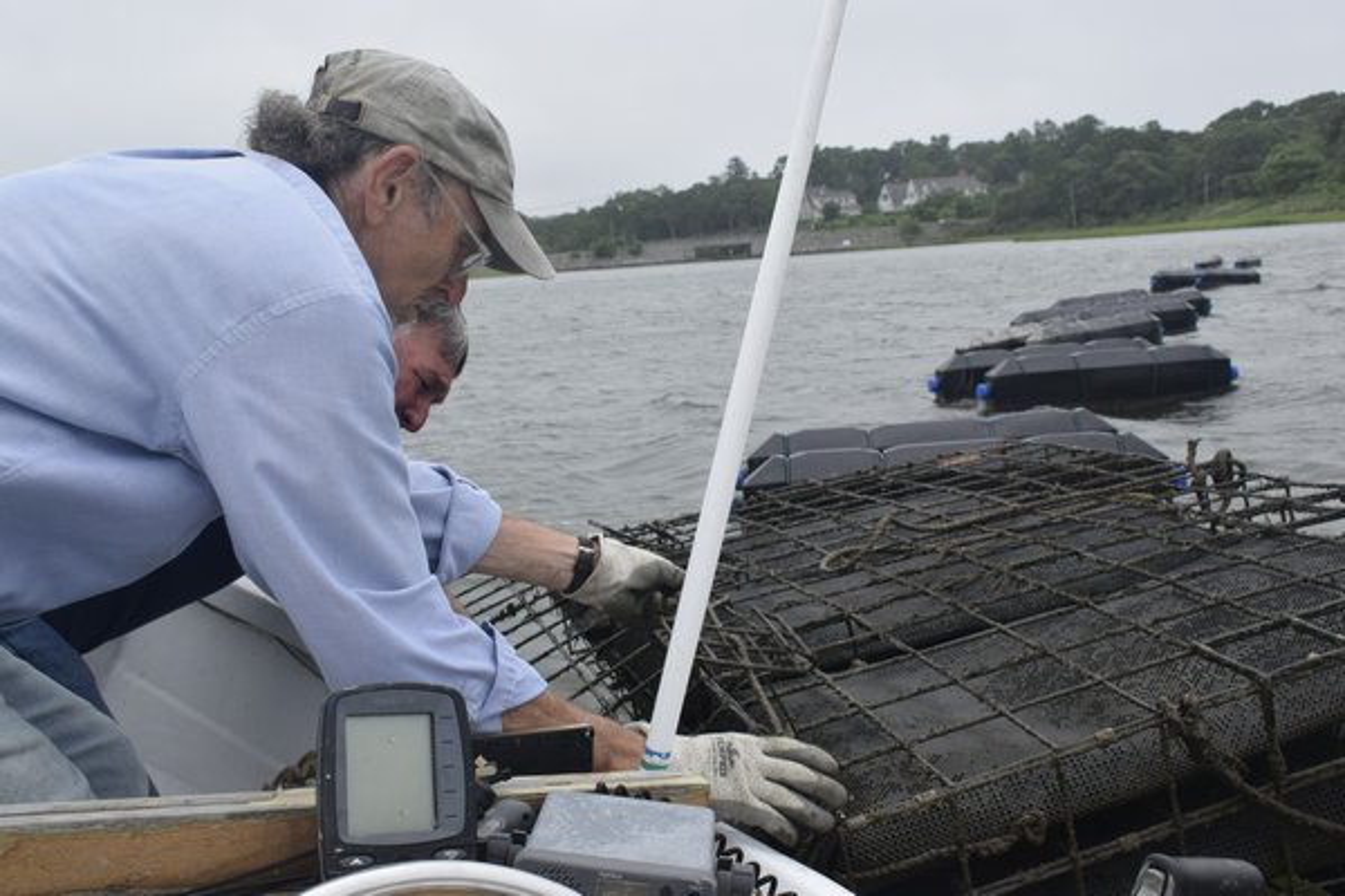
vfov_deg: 34.2
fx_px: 1457
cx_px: 672
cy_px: 448
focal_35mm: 39
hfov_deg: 49.6
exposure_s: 1/500
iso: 400
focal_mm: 26
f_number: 11
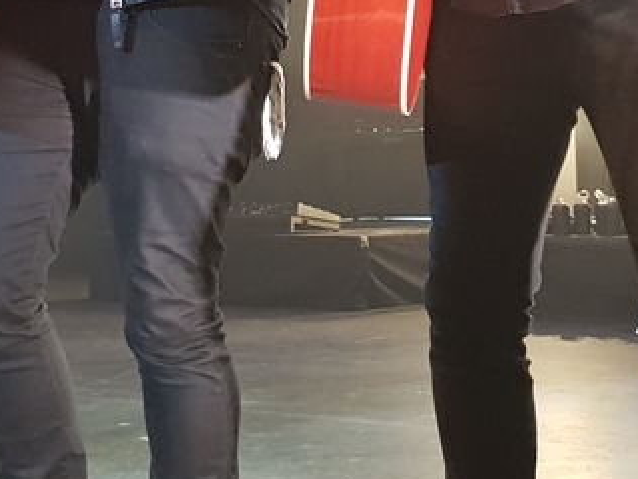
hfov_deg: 19.9
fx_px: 1808
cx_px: 195
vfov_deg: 14.9
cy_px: 30
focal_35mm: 98
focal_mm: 4.2
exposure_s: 1/60
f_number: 1.7
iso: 400
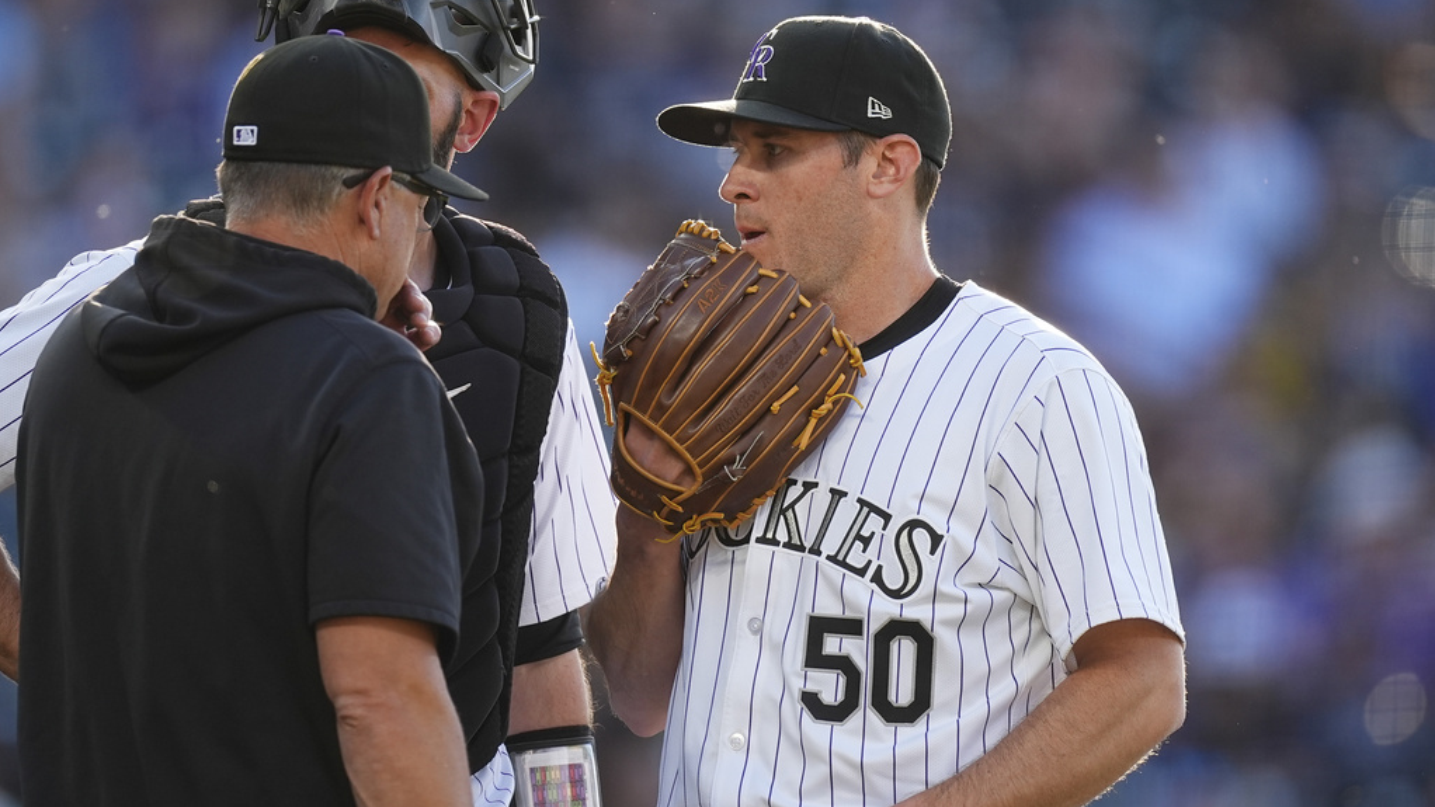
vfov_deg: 1.3
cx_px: 718
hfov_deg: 2.3
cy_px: 328
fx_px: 35998
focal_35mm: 946
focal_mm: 600
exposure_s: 1/640
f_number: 4
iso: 400
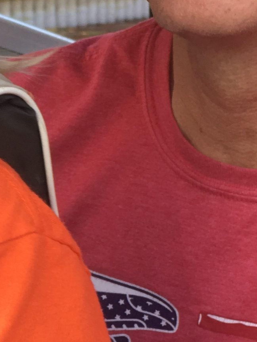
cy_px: 299
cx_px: -110
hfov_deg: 10.7
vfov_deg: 14.5
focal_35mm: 135
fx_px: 1336
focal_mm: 4.15
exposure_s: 1/60
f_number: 2.2
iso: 25
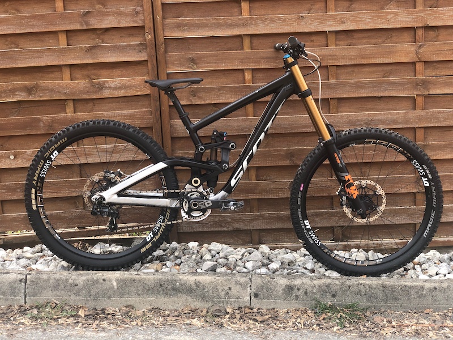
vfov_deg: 28.0
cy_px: 170
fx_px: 680
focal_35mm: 52
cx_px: 226
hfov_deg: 36.8
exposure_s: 1/123
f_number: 2.4
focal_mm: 6
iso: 16
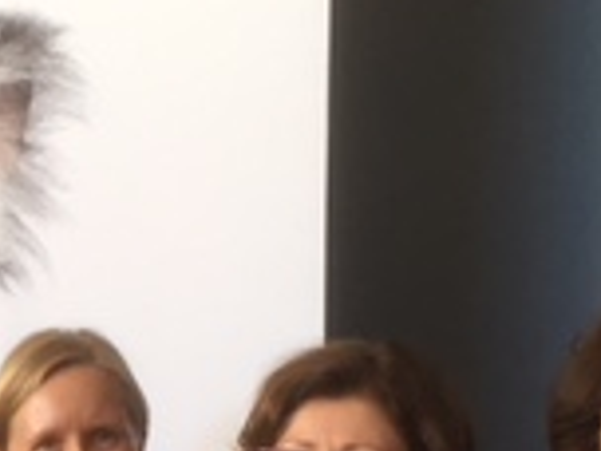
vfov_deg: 11.8
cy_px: 582
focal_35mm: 122
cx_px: -47
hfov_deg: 15.7
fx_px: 2118
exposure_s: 1/33
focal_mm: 4.15
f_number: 2.2
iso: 80
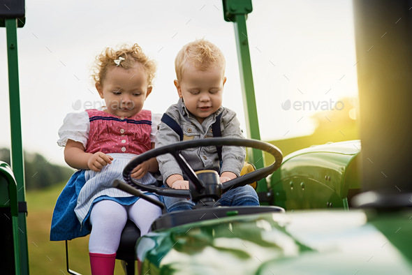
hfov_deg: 23.9
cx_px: 206
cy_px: 138
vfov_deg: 16.1
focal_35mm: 85
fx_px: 973
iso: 100
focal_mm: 85
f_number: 2.5
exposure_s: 1/500
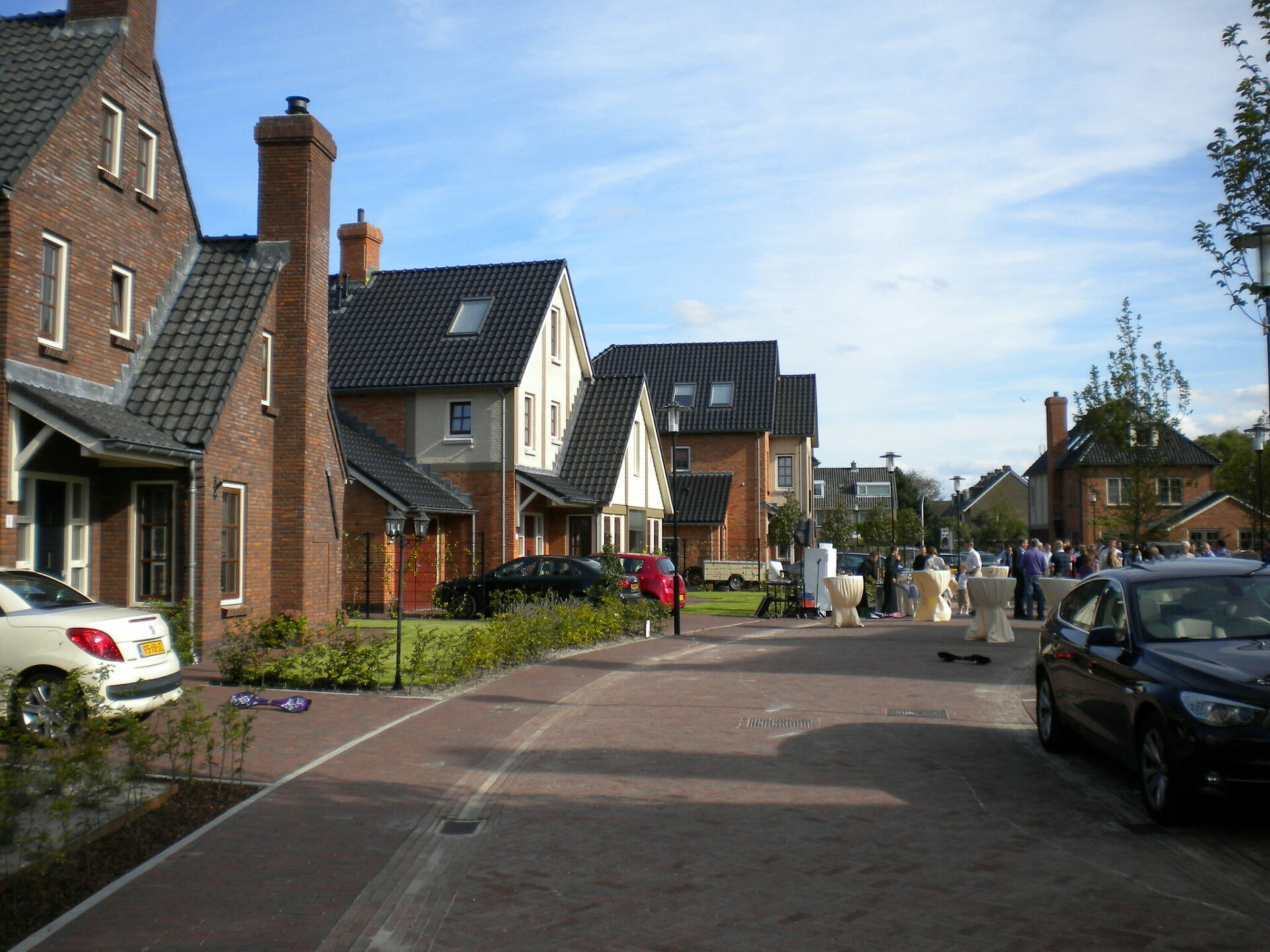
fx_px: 1284
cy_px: 476
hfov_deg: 52.6
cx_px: 635
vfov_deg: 40.7
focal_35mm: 35
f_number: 4.6
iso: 80
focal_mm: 6.3
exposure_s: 1/504
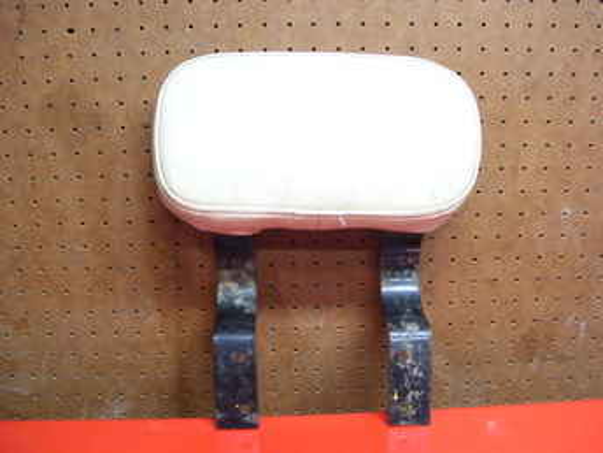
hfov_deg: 51.4
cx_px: 302
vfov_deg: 39.7
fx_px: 627
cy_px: 226
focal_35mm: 36
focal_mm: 6
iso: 160
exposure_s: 1/8
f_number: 2.7
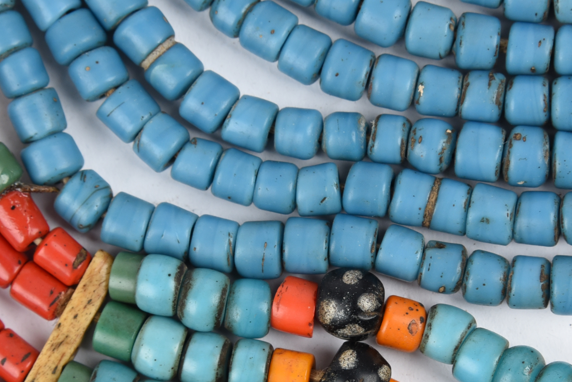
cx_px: 348
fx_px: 3513
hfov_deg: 9.3
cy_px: 293
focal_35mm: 221
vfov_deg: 6.2
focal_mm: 85
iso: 400
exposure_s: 1/100
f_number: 11
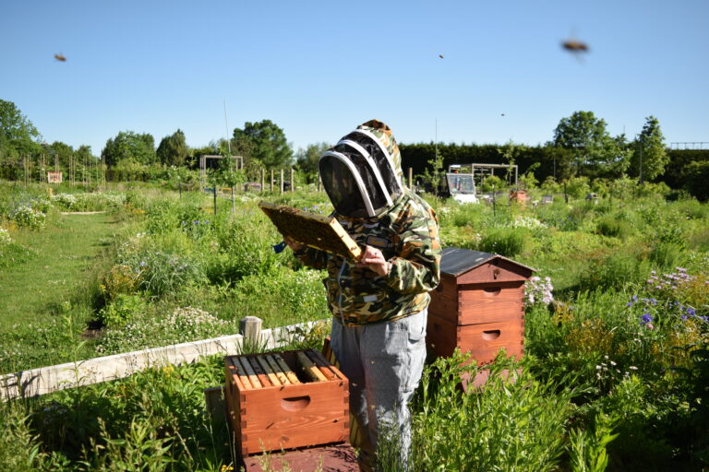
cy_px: 236
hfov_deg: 57.2
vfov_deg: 40.0
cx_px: 354
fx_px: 650
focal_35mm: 33
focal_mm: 22
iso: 640
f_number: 6.3
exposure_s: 1/4000
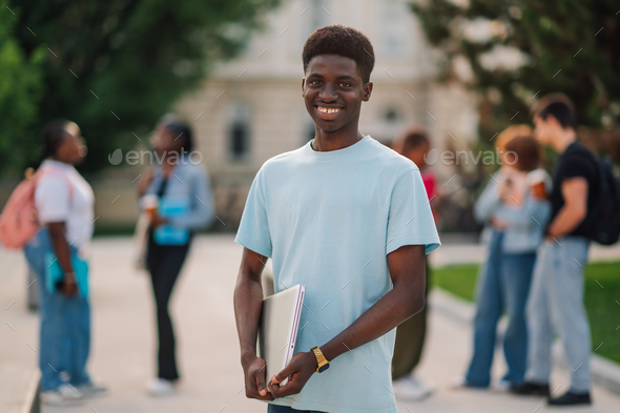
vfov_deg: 16.1
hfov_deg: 23.9
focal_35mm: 85
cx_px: 310
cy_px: 206
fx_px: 1463
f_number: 1.4
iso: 32
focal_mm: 85
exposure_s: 1/160
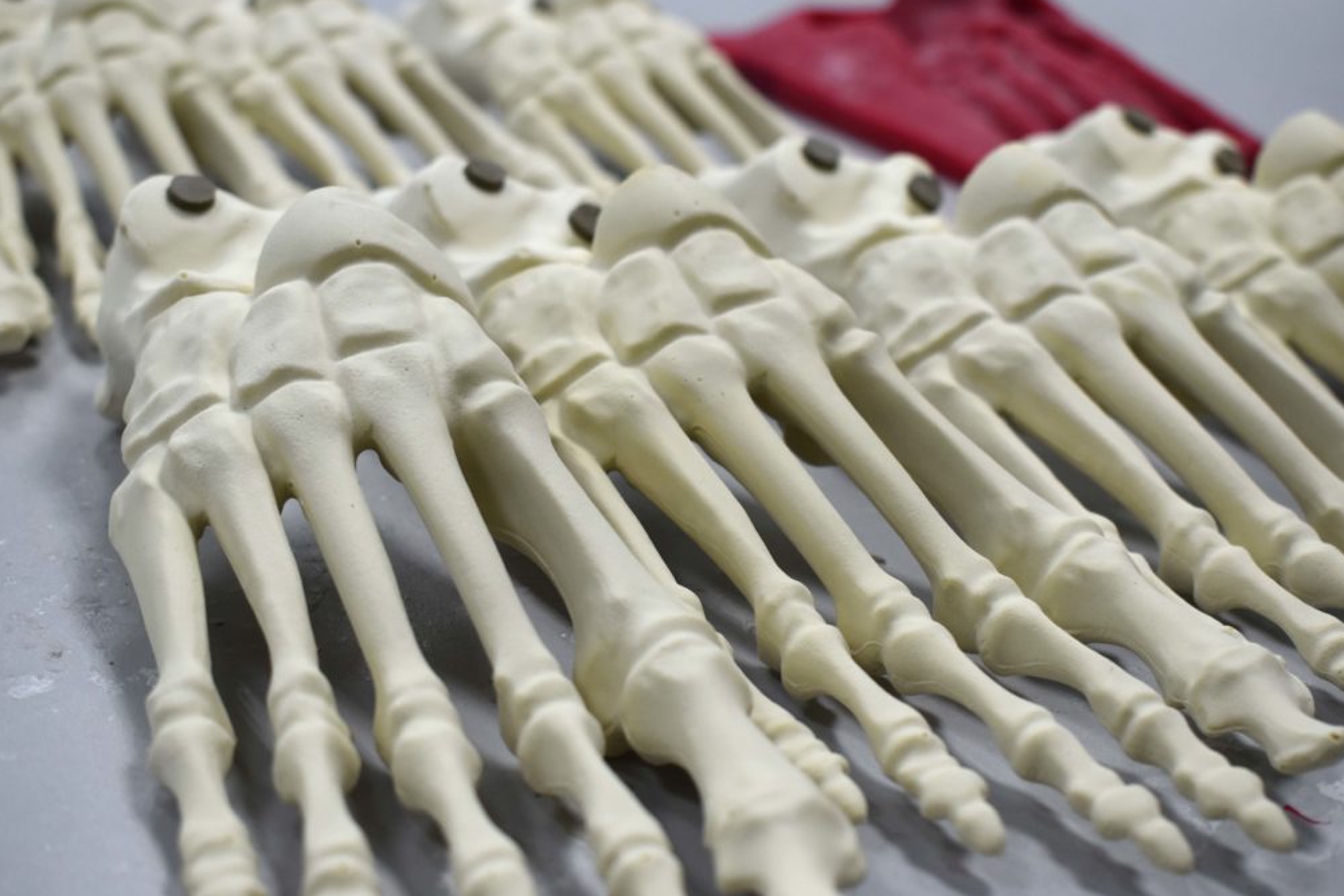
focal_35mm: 54
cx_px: 650
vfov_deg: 25.1
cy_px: 424
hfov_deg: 36.9
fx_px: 2016
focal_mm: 30
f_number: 5
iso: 400
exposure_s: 1/100
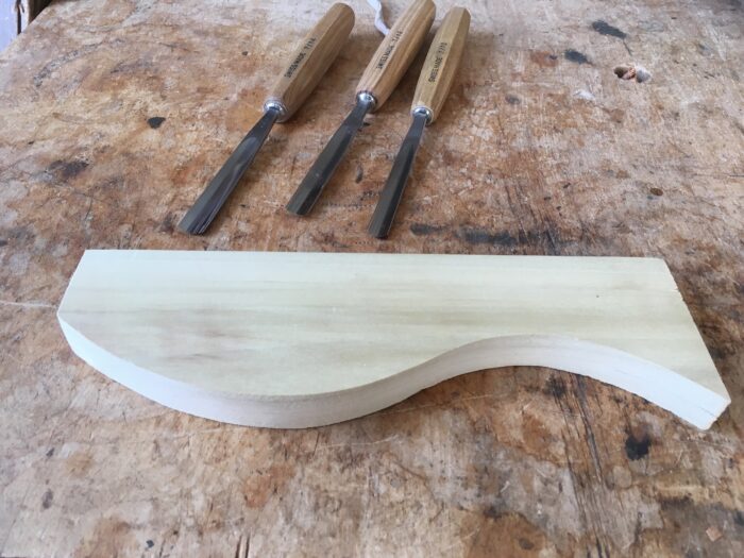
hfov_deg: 61.7
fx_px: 623
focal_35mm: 29
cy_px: 279
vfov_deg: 48.2
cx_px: 372
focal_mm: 4.15
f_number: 2.2
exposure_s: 1/30
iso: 25
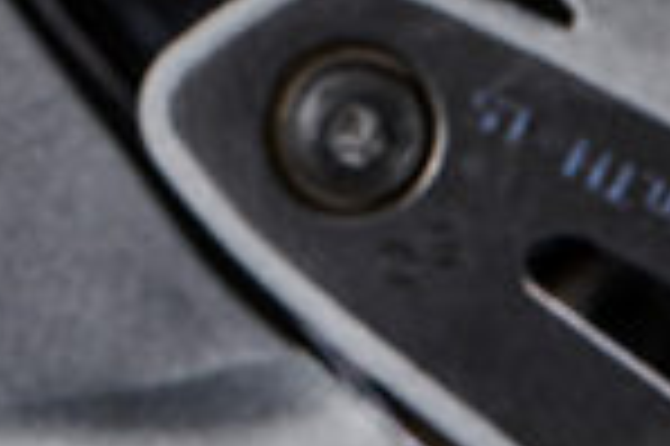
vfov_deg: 1.4
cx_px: -234
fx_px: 18163
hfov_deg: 2.1
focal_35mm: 977
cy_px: -797
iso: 100
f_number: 11
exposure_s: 1/160
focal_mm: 135
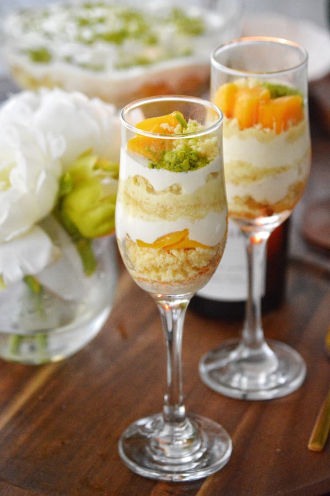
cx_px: 165
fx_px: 1281
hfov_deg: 14.7
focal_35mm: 93
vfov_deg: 21.9
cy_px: 248
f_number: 4.2
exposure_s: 1/125
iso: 3200
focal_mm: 62
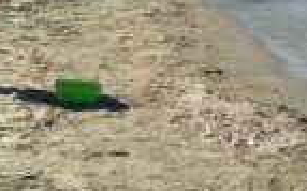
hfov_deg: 10.4
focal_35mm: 165
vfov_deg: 7.9
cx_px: 803
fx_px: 1379
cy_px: -6
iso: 25
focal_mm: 4.15
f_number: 2.2
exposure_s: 1/2137
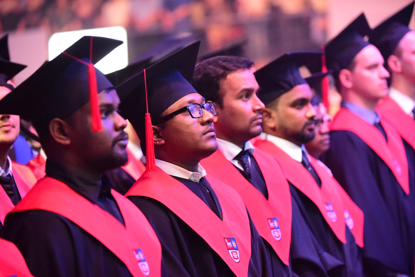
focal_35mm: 116
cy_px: 138
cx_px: 208
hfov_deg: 17.6
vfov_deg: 11.8
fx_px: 1337
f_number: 2.8
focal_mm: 116
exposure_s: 1/200
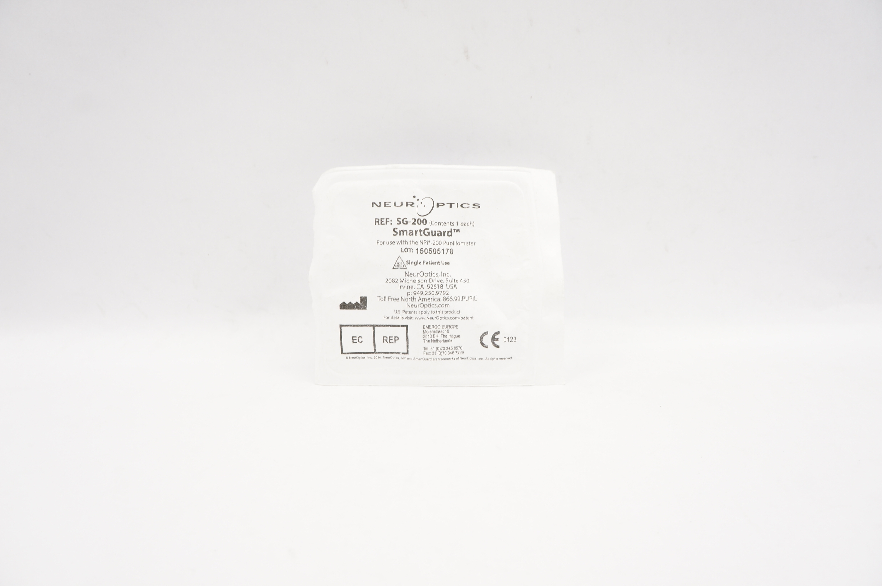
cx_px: 441
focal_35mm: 27
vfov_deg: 47.8
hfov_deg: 67.4
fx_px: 661
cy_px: 293
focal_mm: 18
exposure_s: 1/50
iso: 400
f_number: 6.3
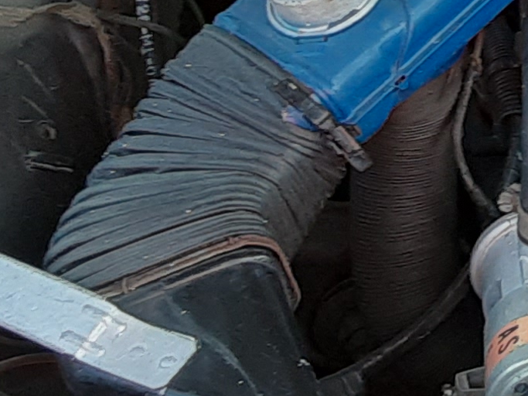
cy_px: -234
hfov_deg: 13.5
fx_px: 1967
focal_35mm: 129
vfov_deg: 11.0
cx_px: 996
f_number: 1.9
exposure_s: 1/124
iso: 40
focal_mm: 2.91
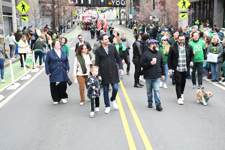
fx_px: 450
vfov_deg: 18.9
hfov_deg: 28.1
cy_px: 75
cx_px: 112
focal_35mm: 72
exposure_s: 1/160
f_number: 8
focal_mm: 48
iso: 800
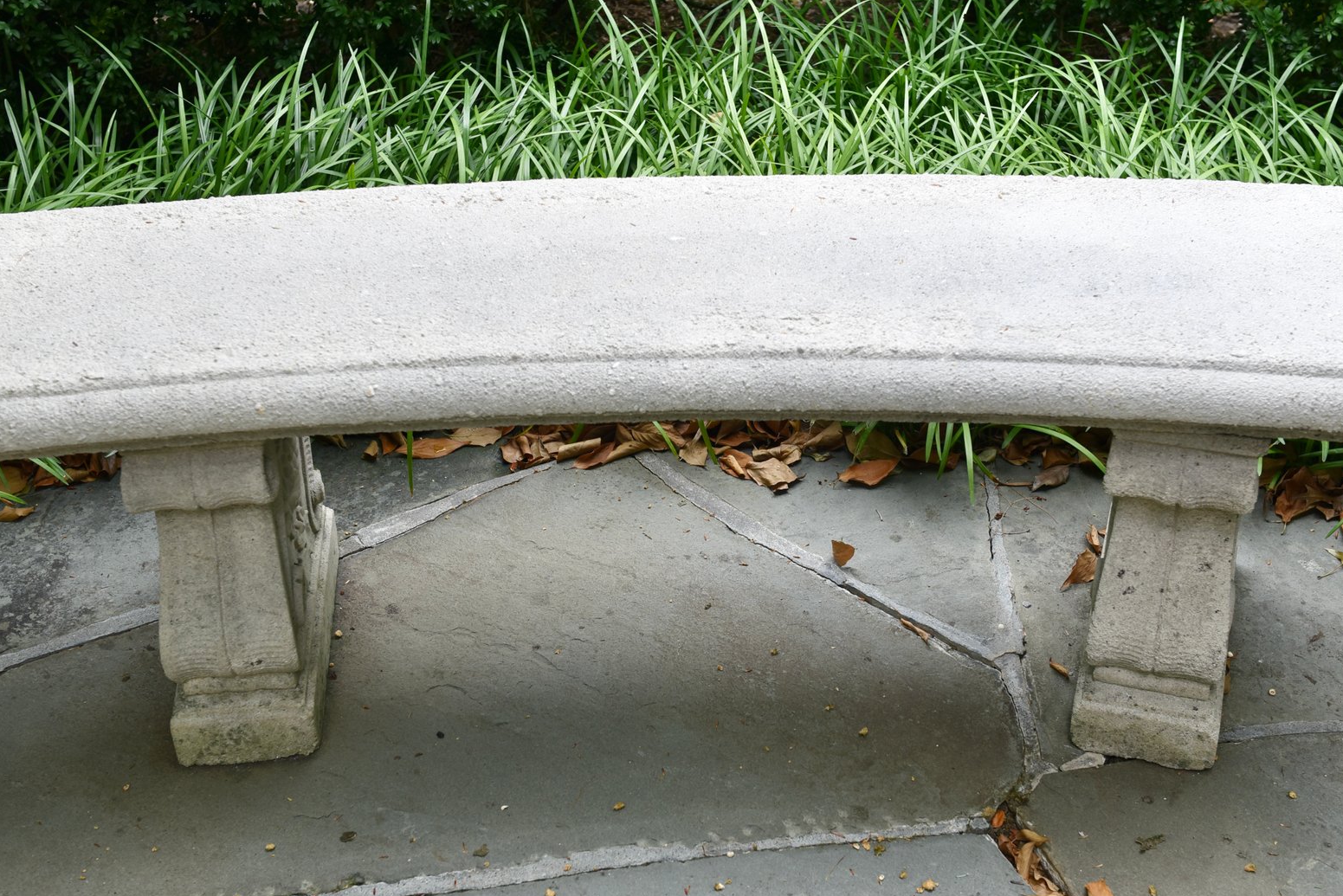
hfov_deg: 40.3
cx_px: 683
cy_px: 438
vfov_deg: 27.5
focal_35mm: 49
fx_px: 1828
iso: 200
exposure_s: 1/100
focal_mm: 38
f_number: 5
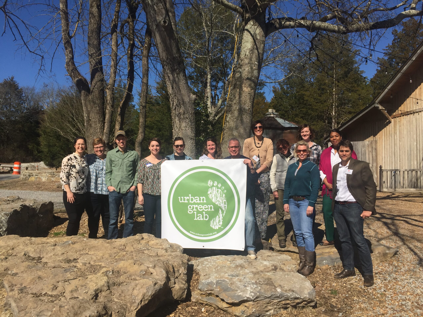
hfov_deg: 61.7
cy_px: 158
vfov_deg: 48.2
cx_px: 212
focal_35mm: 29
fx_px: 354
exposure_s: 1/3049
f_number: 2.2
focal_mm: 4.15
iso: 32
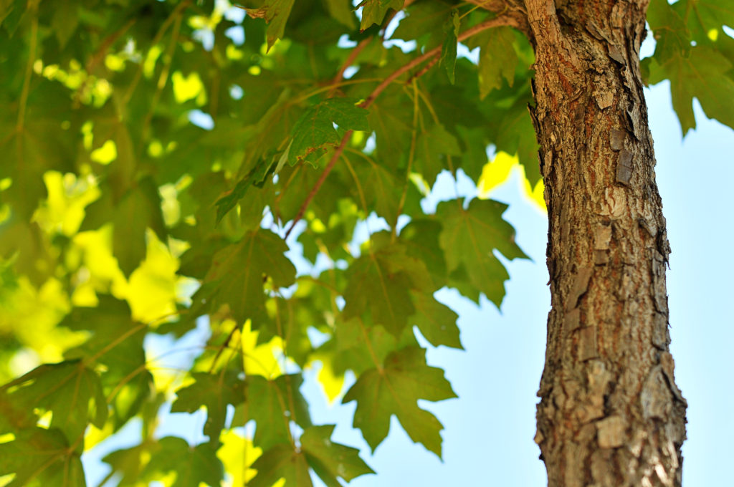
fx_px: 1527
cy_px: 244
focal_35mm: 75
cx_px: 367
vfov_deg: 18.1
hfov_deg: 27.0
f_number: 3.2
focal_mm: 50
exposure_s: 1/640
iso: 100
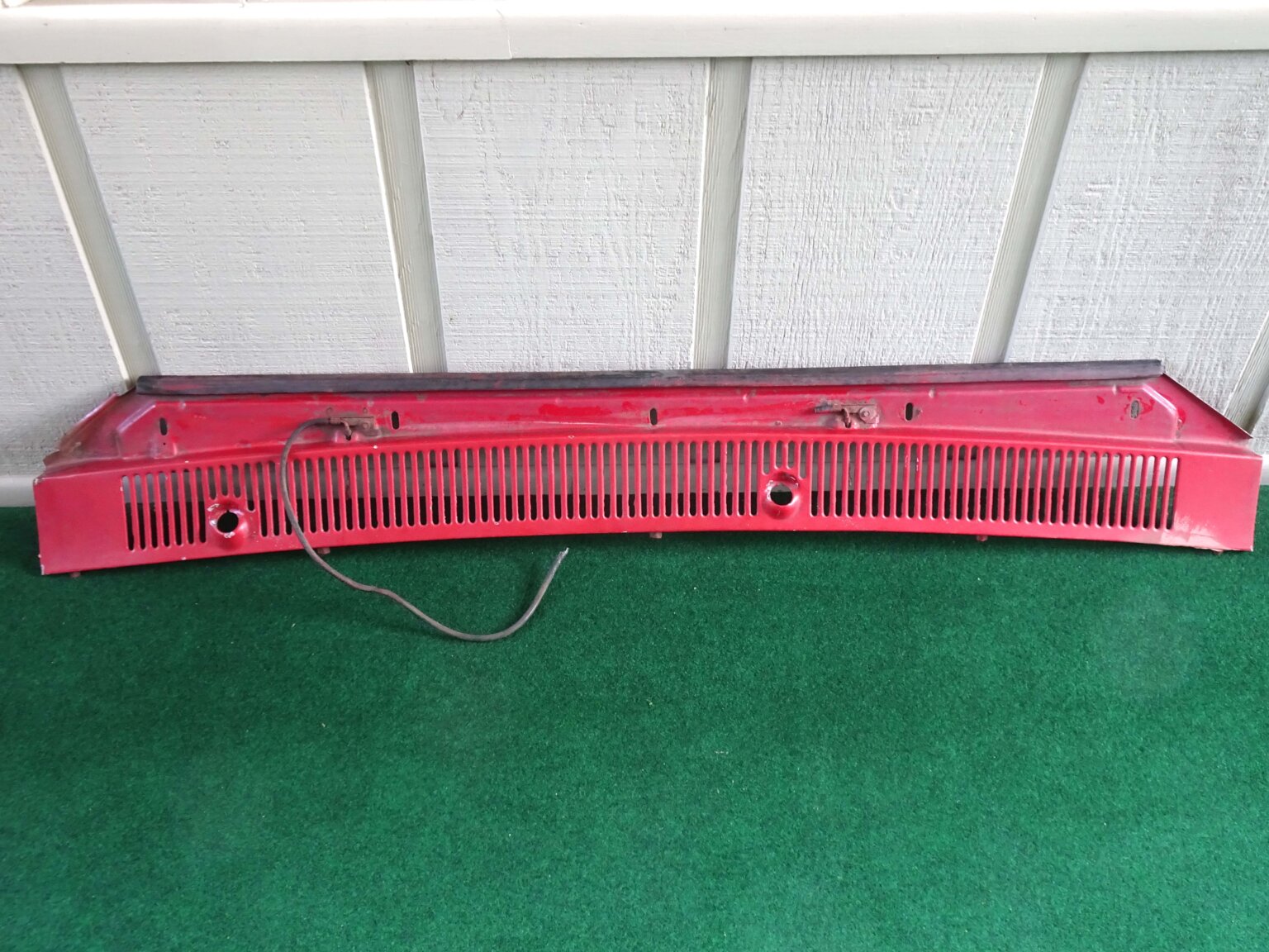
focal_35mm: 33
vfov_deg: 42.9
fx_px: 1210
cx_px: 634
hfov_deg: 55.4
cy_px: 476
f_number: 4
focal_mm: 5.61
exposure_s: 1/40
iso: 640
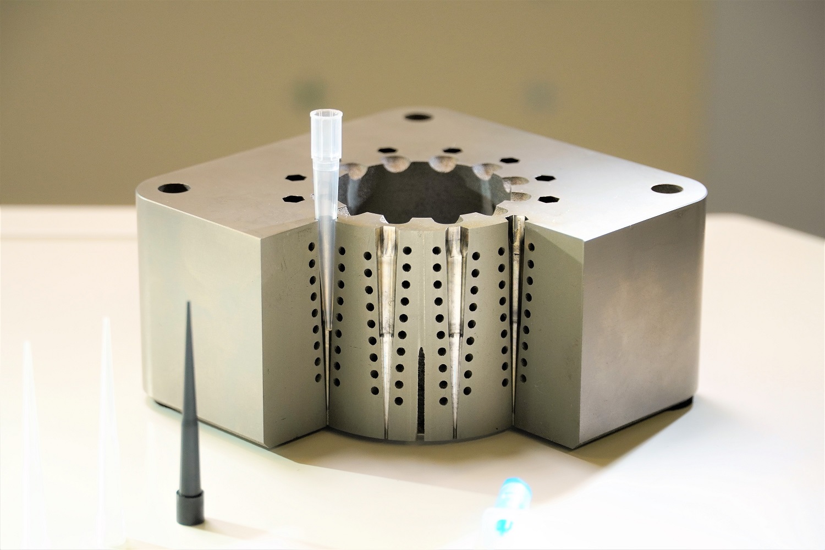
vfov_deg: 12.3
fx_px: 2544
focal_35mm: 111
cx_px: 412
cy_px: 275
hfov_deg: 18.4
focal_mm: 74
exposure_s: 1/125
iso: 640
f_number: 5.6
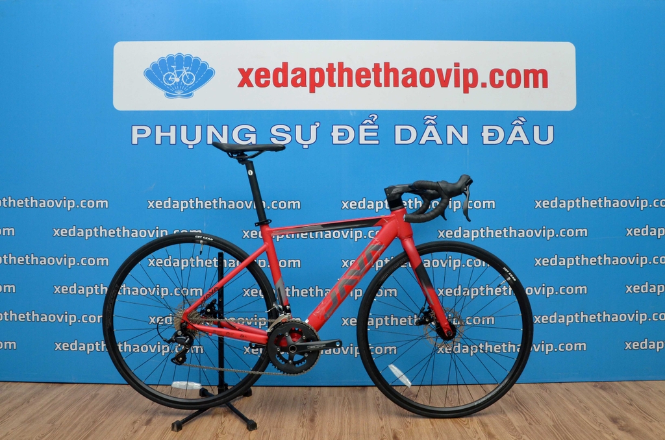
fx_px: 442
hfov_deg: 73.9
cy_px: 220
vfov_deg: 52.9
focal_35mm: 24
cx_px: 332
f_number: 7.1
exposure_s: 1/250
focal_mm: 16
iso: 1000
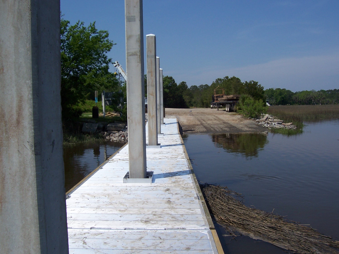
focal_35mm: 34
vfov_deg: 41.8
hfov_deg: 54.0
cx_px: 170
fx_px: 333
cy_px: 127
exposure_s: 1/1000
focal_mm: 5.6
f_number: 5.6
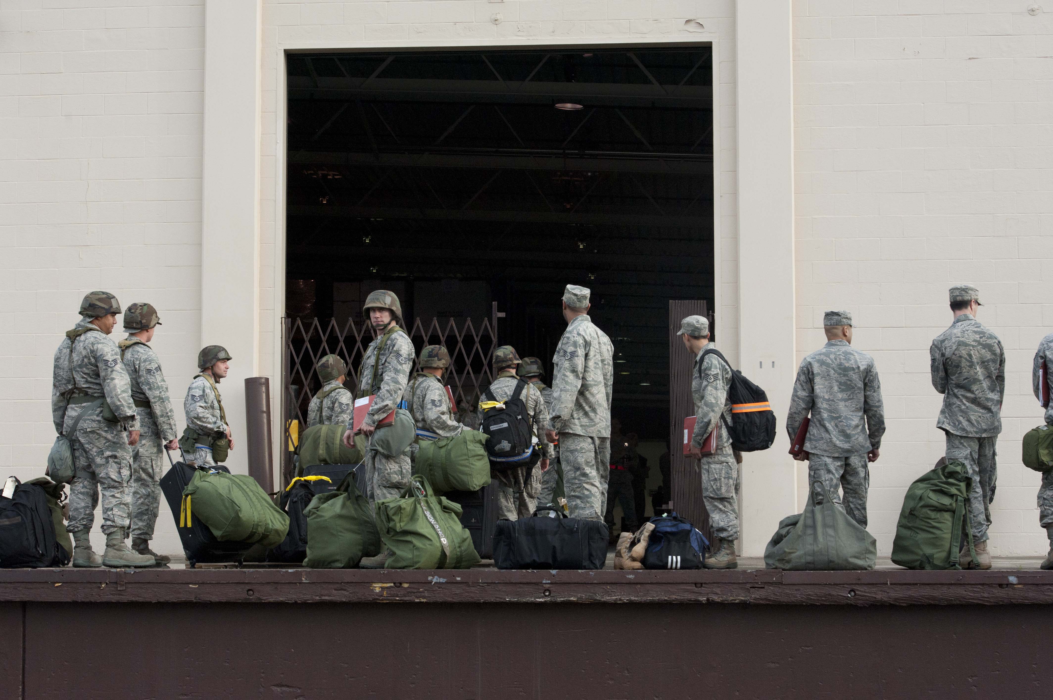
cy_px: 350
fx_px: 2046
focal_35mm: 70
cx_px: 526
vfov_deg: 19.4
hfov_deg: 28.9
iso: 2500
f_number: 10
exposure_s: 1/1250
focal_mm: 70
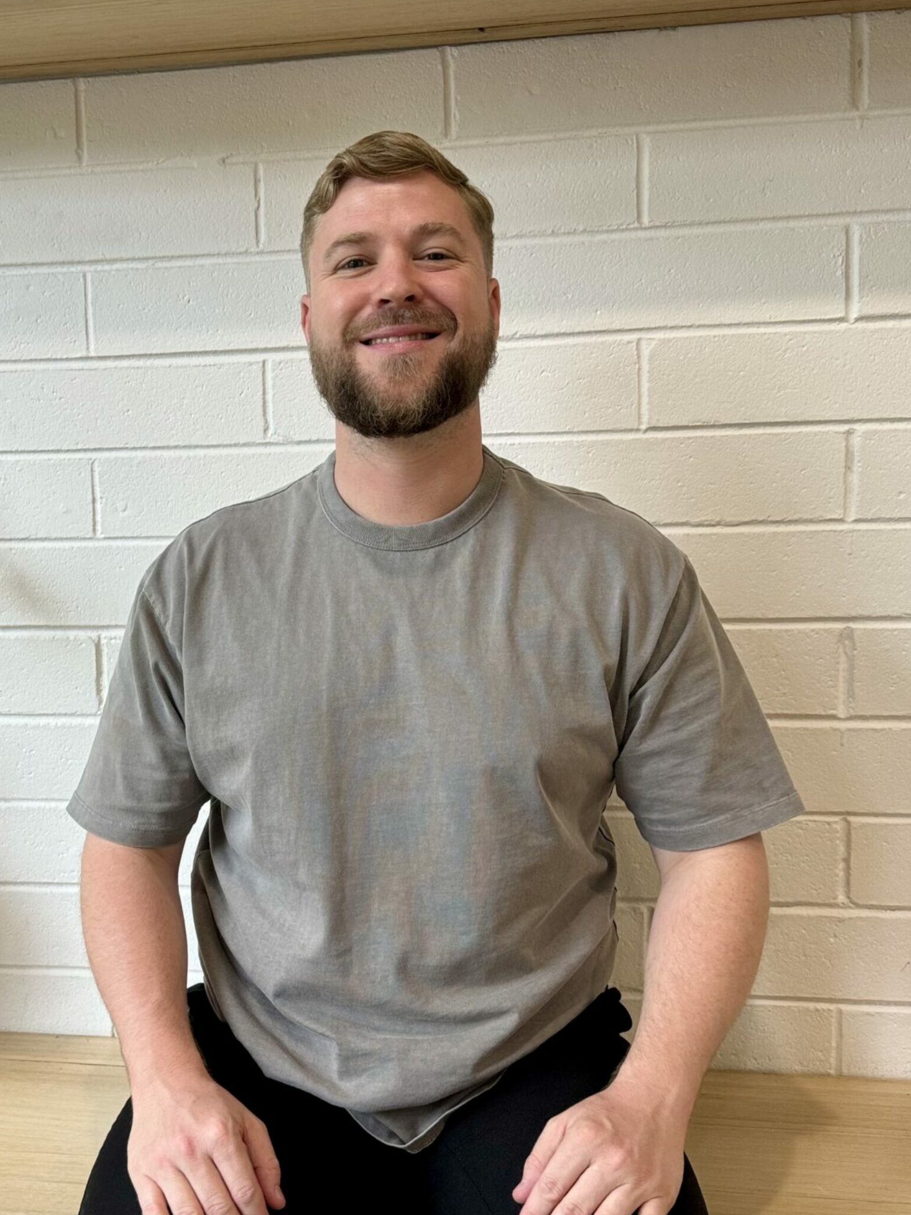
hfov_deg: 36.4
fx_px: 1369
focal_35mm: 39
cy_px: 660
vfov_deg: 47.8
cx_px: 299
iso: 125
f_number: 1.78
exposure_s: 1/100
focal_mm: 6.86
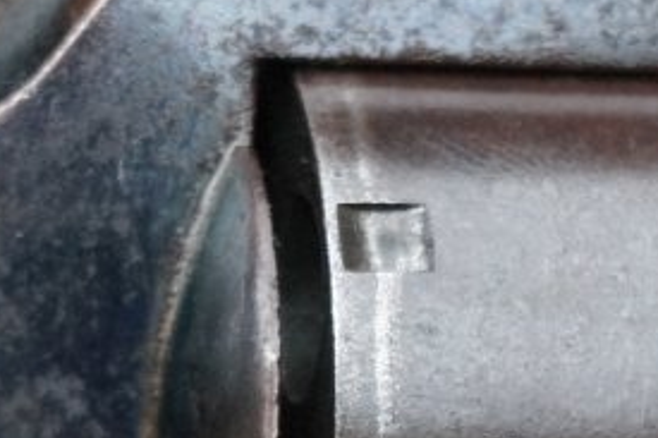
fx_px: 5476
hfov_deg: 6.8
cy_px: 556
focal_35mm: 300
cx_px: -100
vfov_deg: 4.6
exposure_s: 1/100
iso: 3200
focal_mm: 55
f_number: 5.6
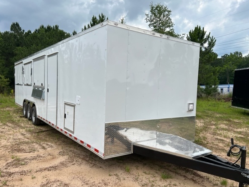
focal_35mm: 28
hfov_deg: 63.4
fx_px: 201
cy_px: 96
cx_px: 118
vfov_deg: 49.8
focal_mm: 5.7
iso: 50
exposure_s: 1/3257
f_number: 1.5
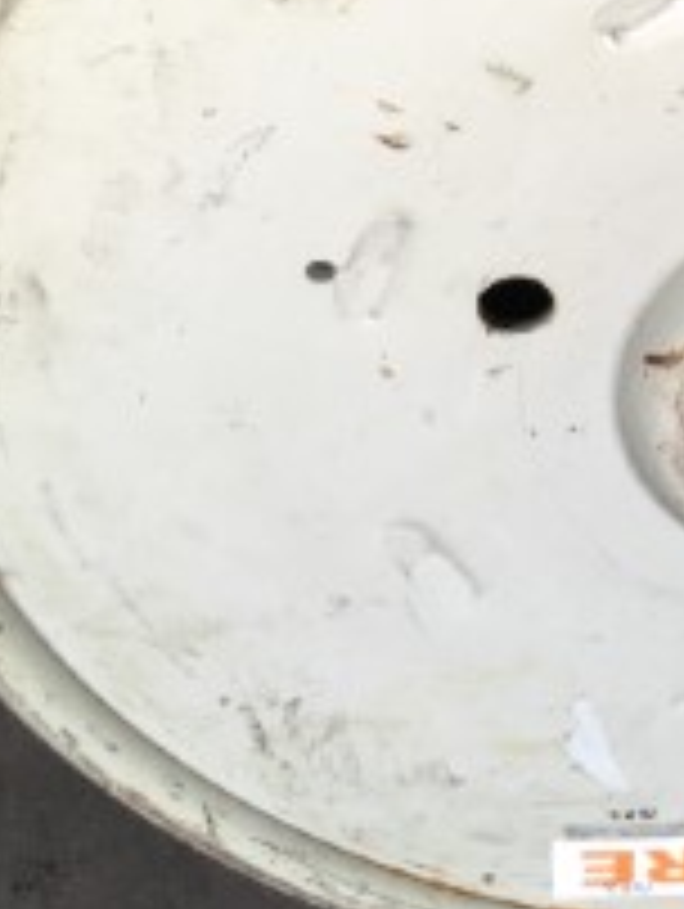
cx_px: 837
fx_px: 2892
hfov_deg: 13.1
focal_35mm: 110
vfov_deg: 17.3
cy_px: -72
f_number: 2.2
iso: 32
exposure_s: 1/120
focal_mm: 4.15
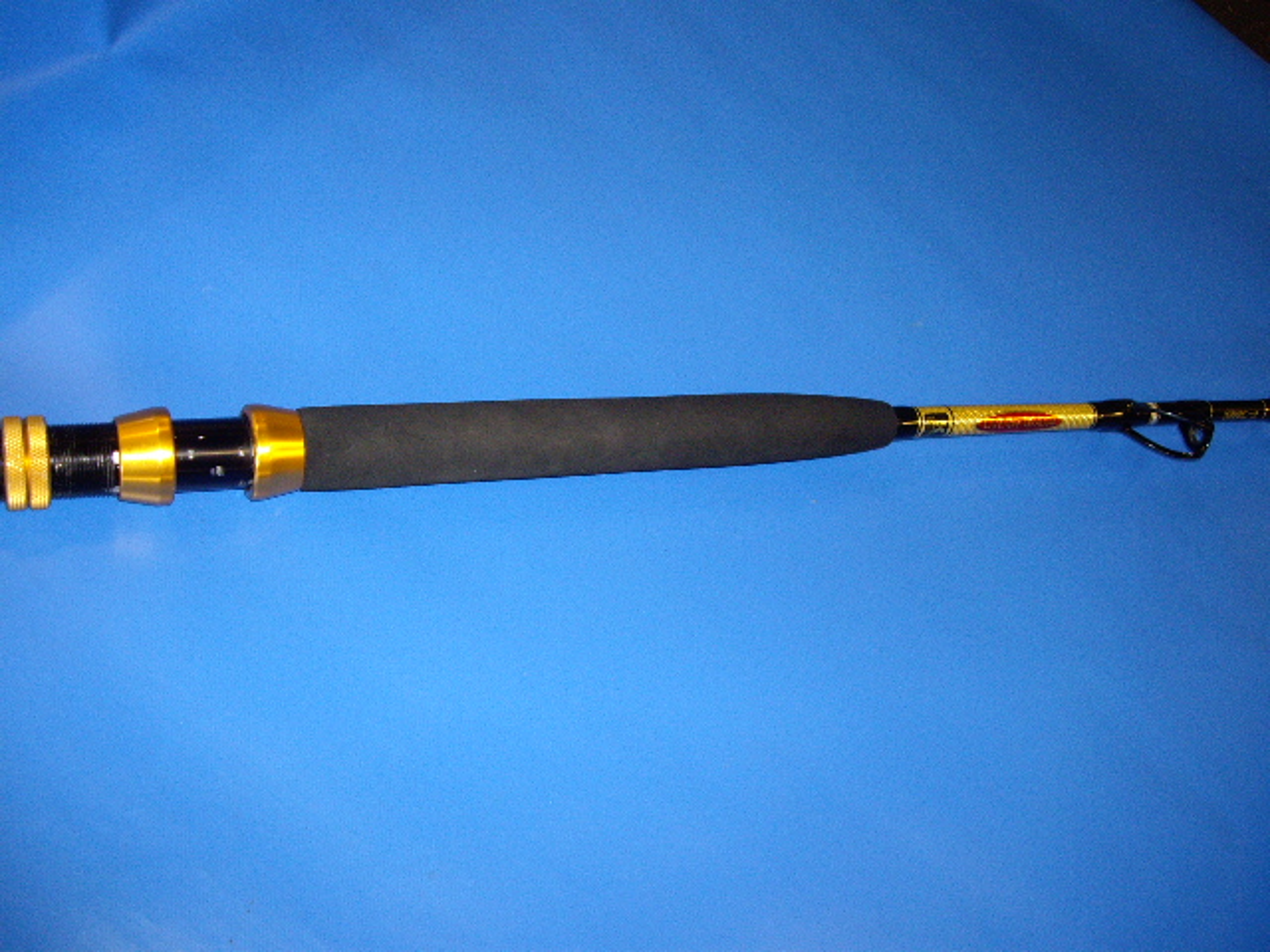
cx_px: 635
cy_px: 476
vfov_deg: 37.7
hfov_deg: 49.0
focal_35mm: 38
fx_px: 1394
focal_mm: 6.2
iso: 200
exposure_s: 1/40
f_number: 2.7
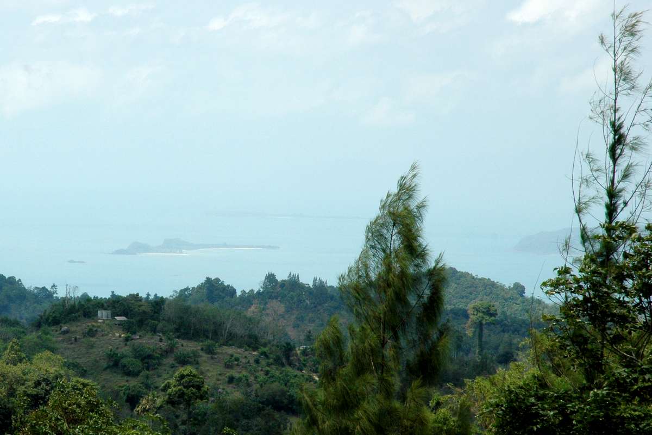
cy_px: 218
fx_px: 1902
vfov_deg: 13.0
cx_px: 326
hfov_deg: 19.5
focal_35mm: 105
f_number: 11
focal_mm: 70
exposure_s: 1/500
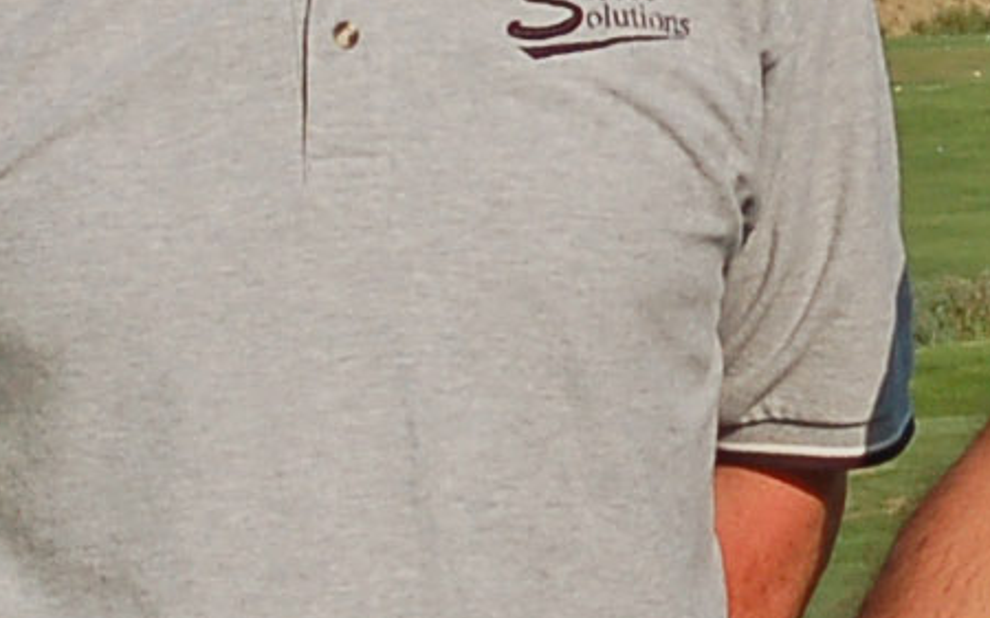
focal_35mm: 286
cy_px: -53
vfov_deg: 4.6
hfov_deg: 7.3
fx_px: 7715
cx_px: 950
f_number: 5.6
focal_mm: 28
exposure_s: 1/1250
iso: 200
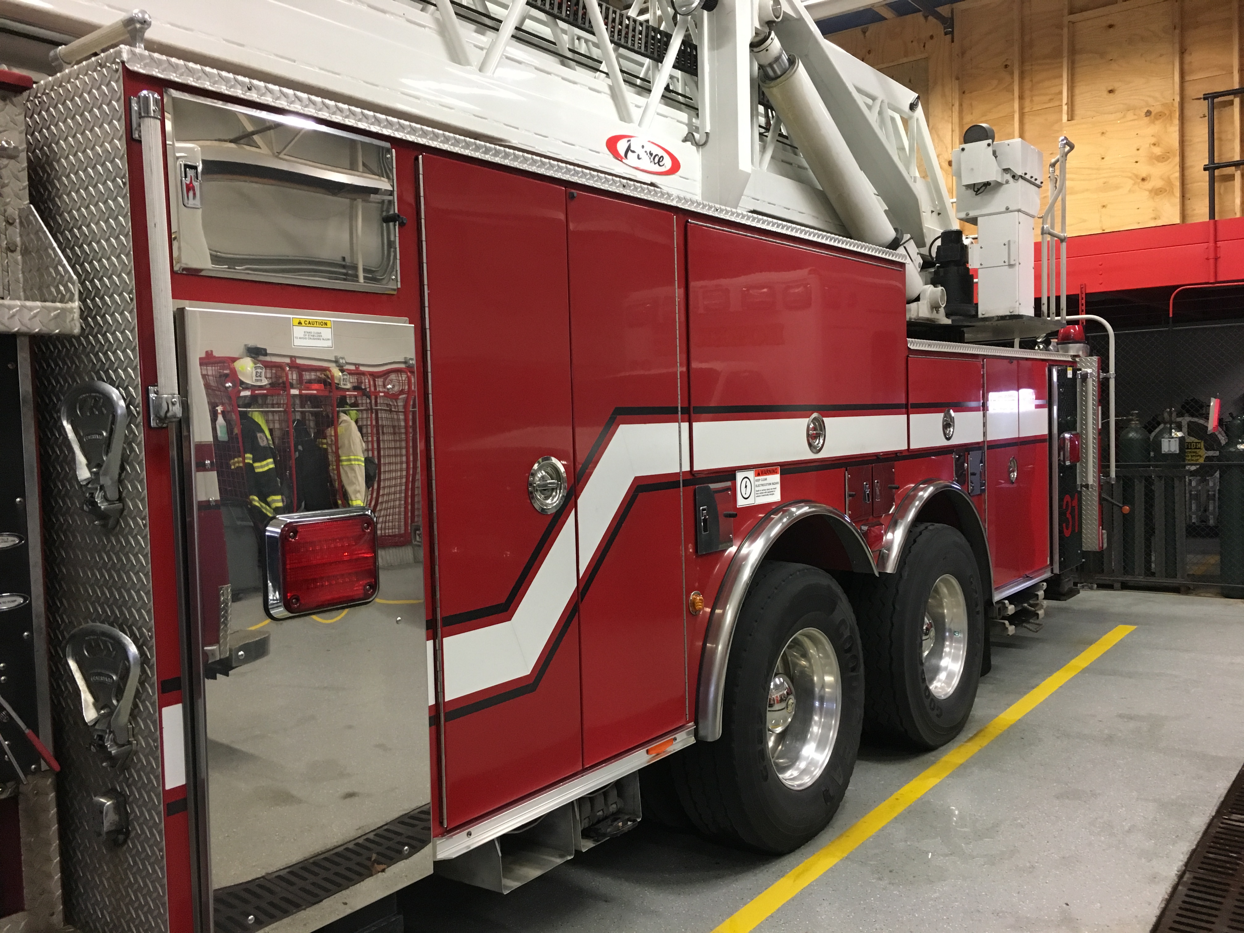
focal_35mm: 29
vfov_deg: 48.2
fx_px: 1042
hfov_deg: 61.7
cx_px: 622
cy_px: 466
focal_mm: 4.15
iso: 160
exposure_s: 1/30
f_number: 2.2
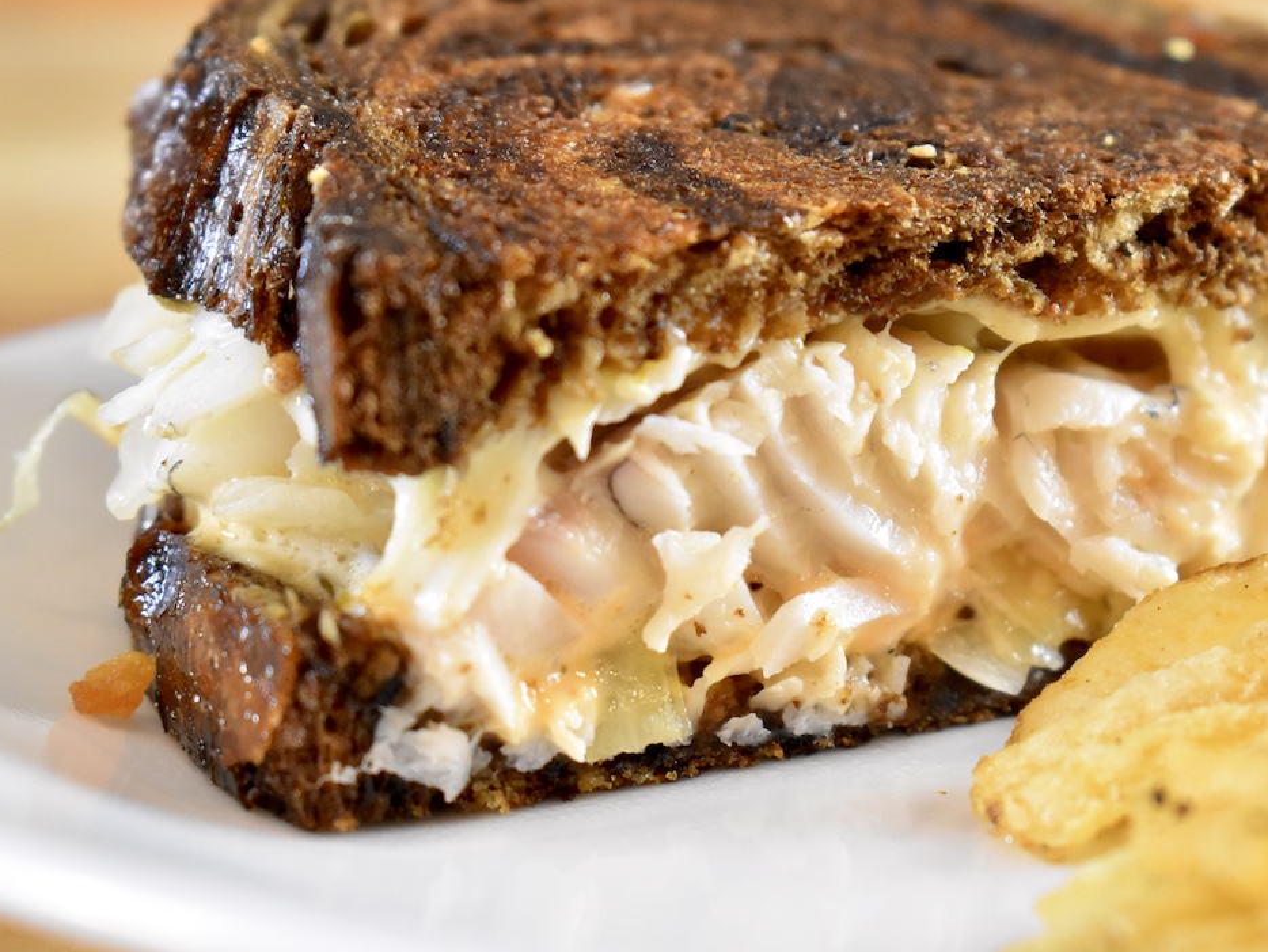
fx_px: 3981
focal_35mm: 109
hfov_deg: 18.1
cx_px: 836
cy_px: 466
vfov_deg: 13.6
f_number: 5.6
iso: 3200
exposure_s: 1/80
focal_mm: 55
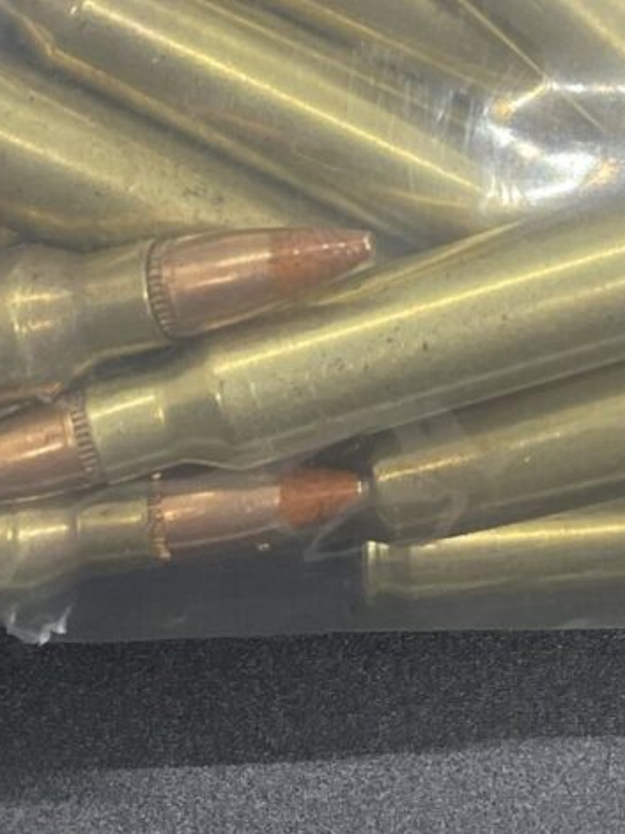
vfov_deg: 16.0
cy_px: -397
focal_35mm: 113
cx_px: 375
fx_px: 2722
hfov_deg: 13.1
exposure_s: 1/120
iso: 80
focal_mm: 4.2
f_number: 1.6
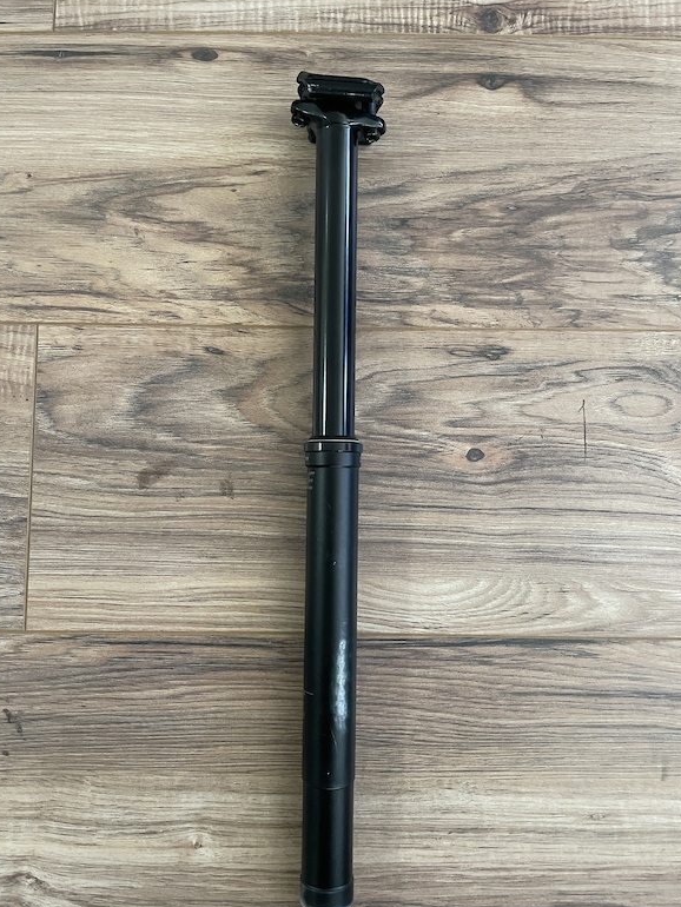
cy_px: 459
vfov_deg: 65.3
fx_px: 708
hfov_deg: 51.4
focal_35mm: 27
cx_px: 340
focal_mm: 4.2
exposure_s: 1/60
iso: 500
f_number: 1.6
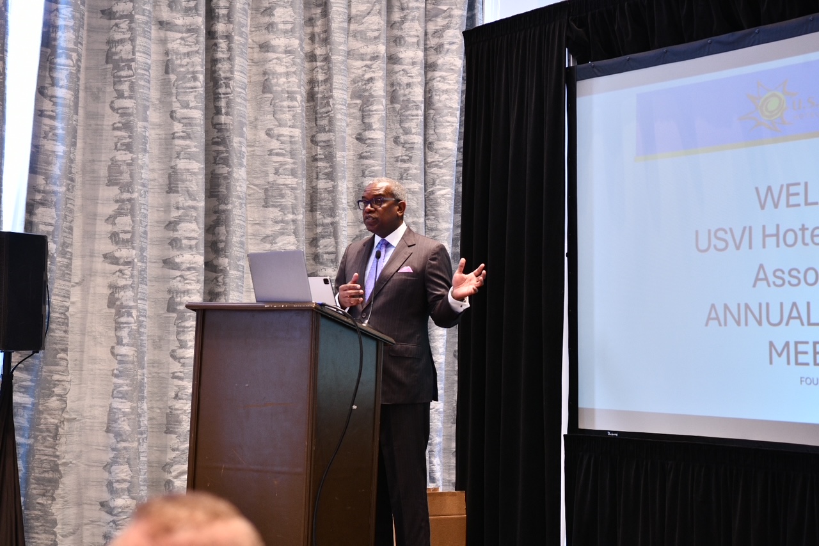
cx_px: 410
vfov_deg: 19.5
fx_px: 1593
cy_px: 273
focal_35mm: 70
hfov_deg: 28.8
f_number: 5
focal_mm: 70
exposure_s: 1/50
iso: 800
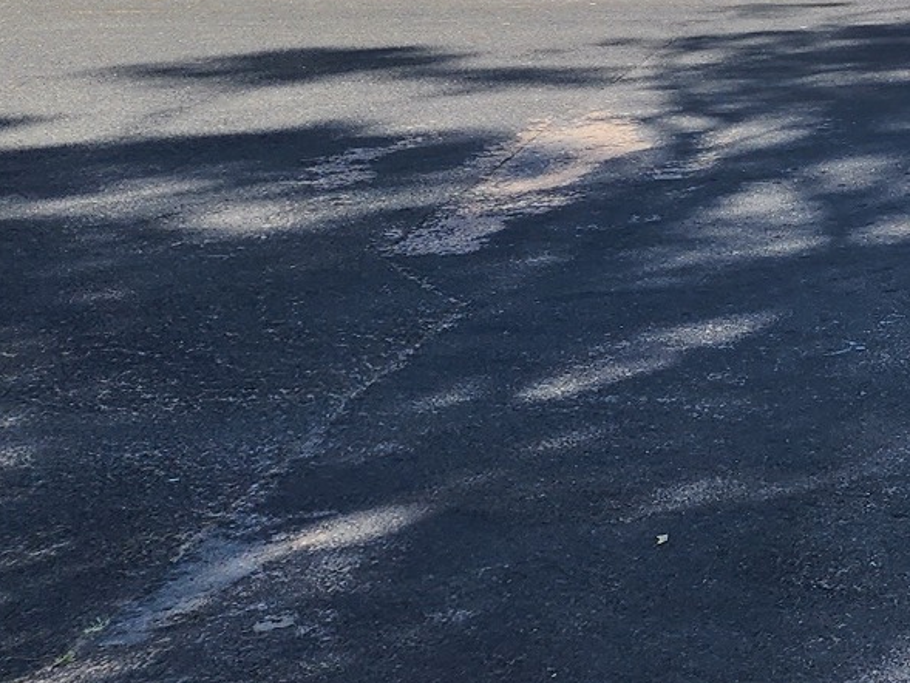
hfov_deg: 15.8
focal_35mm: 100
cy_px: -309
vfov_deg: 14.0
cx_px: 1777
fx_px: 2629
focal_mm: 6.4
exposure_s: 1/659
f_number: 1.8
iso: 12
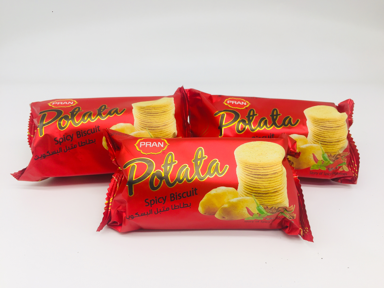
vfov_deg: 48.2
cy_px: 144
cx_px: 192
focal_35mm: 29
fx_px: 322
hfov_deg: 61.7
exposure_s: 1/60
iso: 40
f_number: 2.2
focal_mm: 4.15
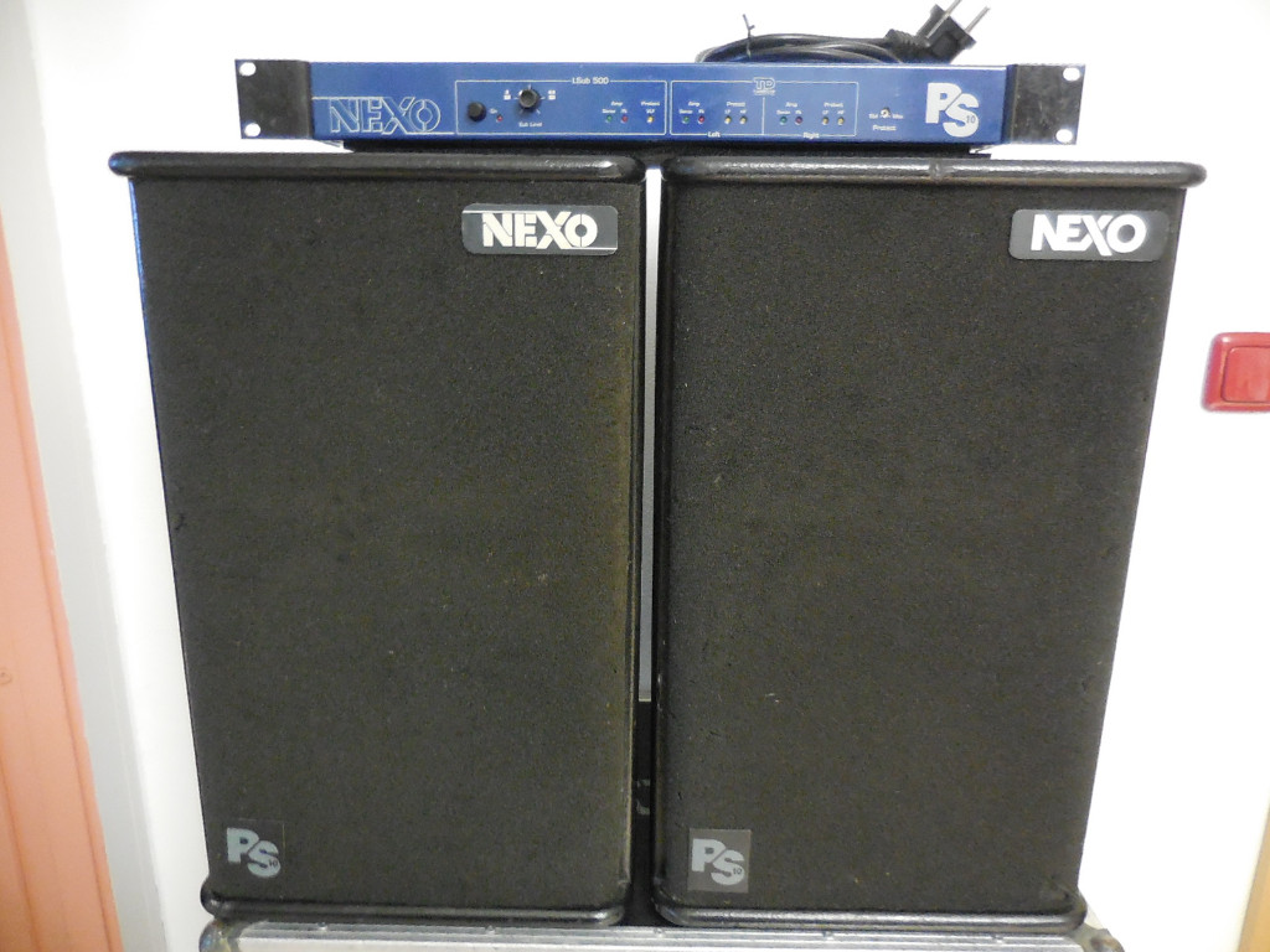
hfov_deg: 69.4
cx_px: 635
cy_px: 476
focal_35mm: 25
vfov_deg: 54.9
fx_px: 917
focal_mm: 4.5
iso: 800
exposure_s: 1/3
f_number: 3.3
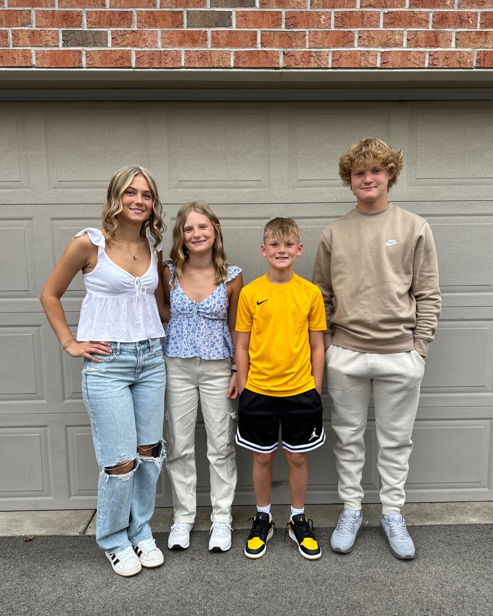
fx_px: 474
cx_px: 244
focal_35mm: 26
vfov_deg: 65.9
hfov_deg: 54.9
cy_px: 338
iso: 64
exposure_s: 1/121
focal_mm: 6.86
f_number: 1.78
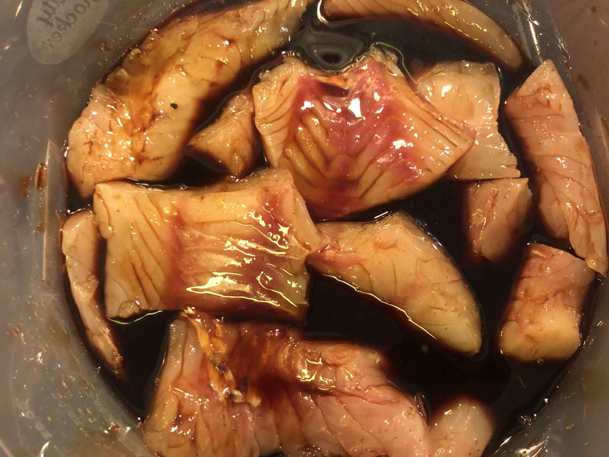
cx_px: 304
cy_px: 228
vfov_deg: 49.7
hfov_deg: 63.4
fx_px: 493
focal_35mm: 28
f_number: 1.8
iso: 100
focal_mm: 3.99
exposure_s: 1/7
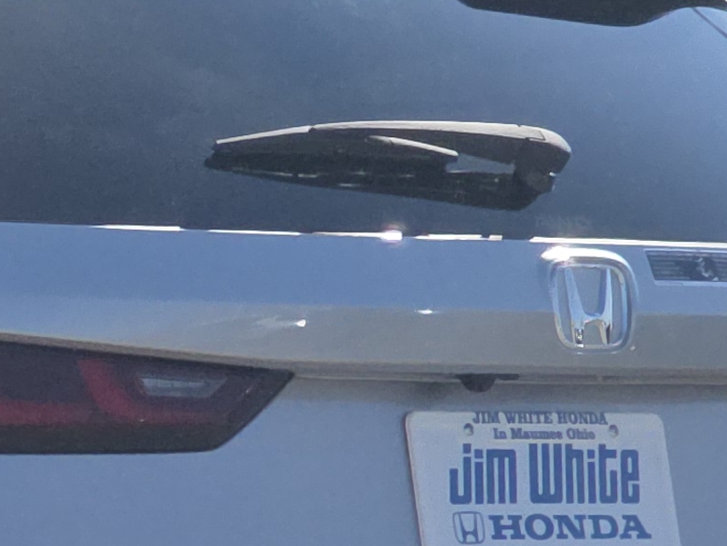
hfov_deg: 5.5
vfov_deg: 4.2
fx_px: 7435
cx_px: -707
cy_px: 591
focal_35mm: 354
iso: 50
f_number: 2.4
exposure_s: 1/3092
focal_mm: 7.9
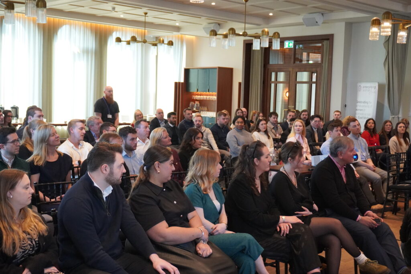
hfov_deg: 40.0
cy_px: 137
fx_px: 565
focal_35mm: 50
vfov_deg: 27.3
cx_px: 206
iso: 3200
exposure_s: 1/160
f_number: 5
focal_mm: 33
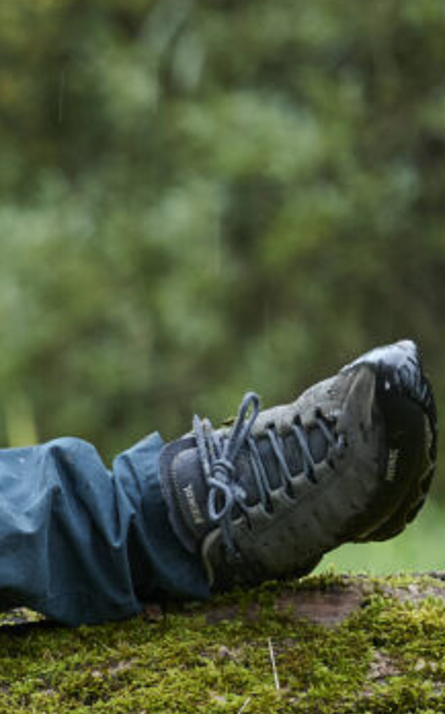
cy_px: 841
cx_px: -1095
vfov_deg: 3.8
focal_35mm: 554
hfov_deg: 2.3
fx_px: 10768
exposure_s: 1/125
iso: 200
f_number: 3.5
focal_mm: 105
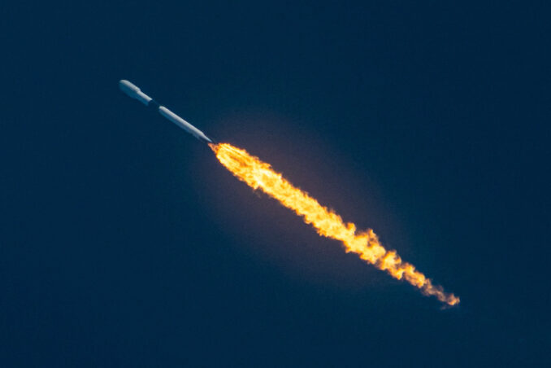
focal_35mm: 700
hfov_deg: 2.9
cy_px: 184
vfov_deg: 2.0
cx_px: 276
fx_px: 10713
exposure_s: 1/3200
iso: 100
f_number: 8
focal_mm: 700
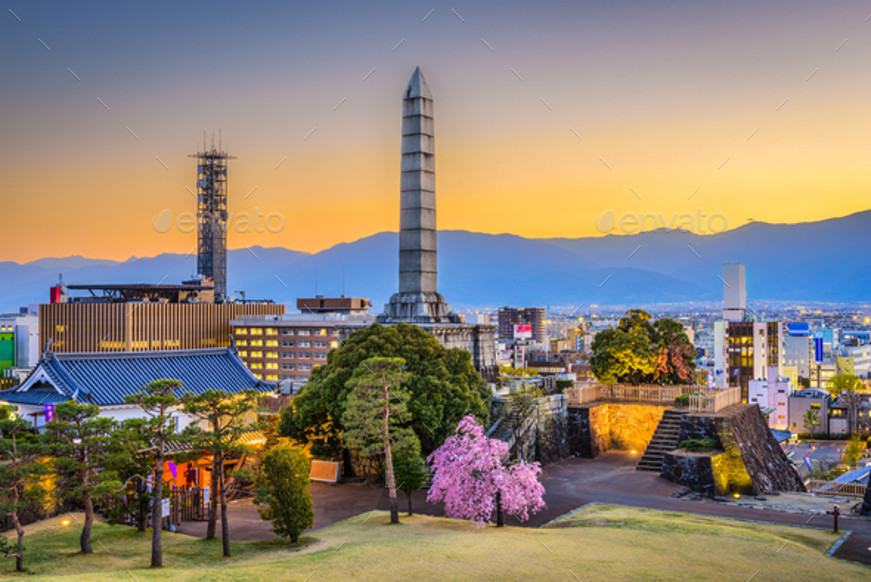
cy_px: 291
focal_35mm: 38
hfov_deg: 50.7
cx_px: 436
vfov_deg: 35.1
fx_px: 920
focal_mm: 38
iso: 64
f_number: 11
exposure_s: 8
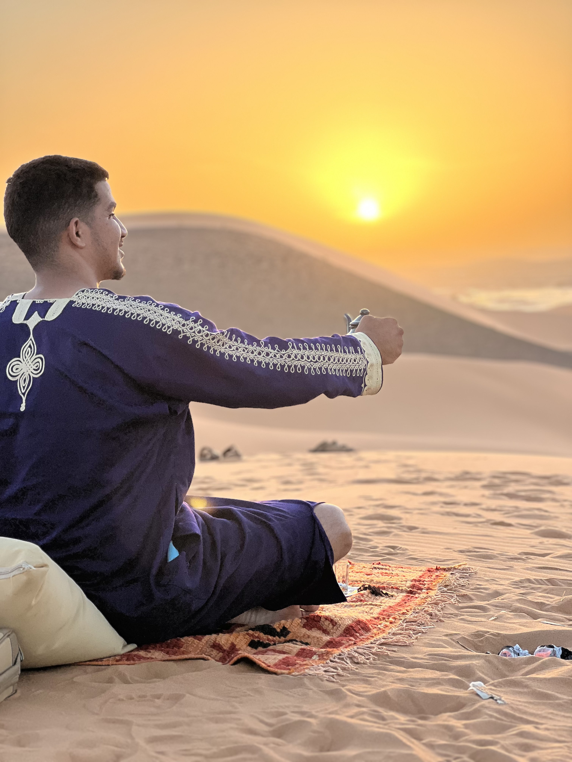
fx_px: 1696
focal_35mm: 77
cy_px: 381
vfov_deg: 25.3
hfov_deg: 19.1
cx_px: 286
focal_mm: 9
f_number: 2.8
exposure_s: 1/250
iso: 25
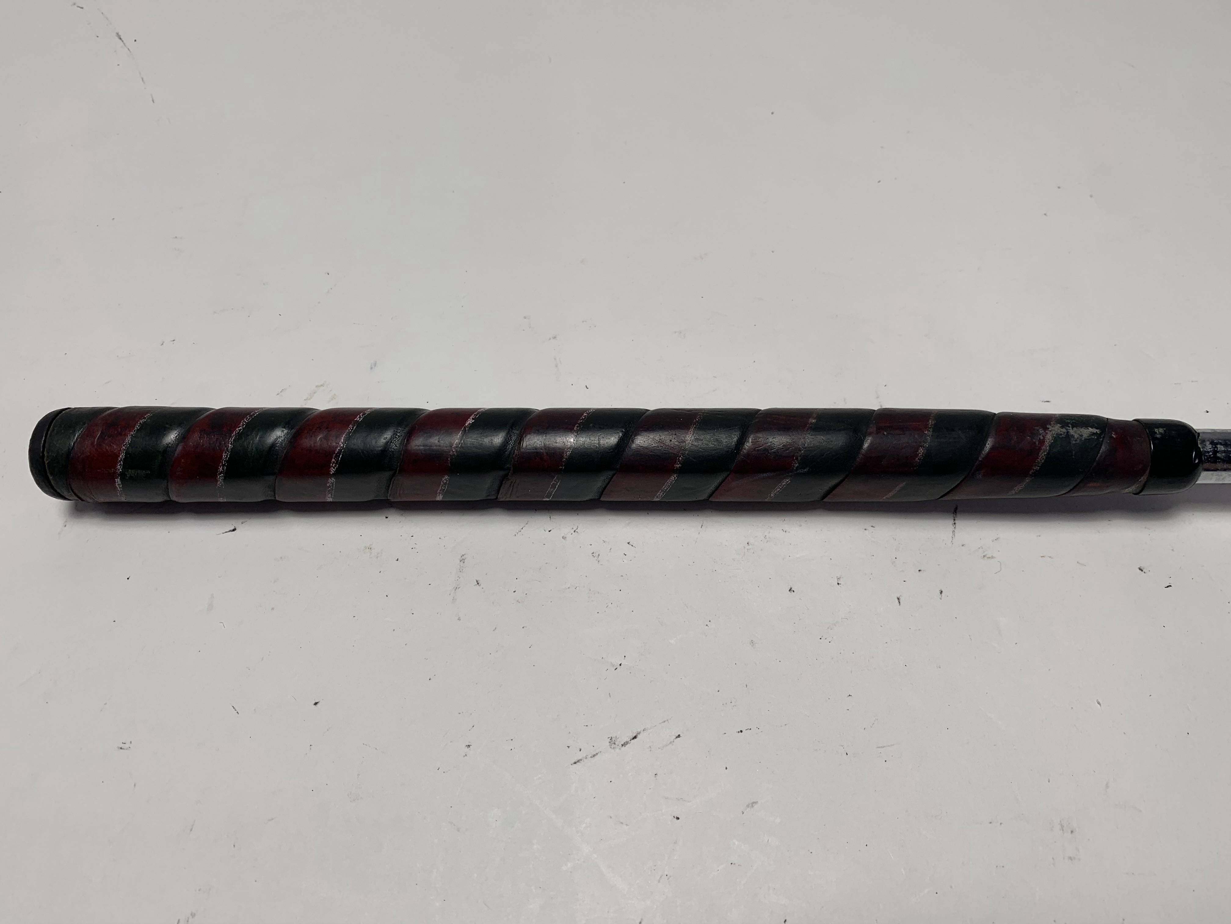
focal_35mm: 26
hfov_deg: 67.3
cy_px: 462
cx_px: 616
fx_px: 925
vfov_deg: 53.1
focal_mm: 4.25
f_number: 1.8
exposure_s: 1/502
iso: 25
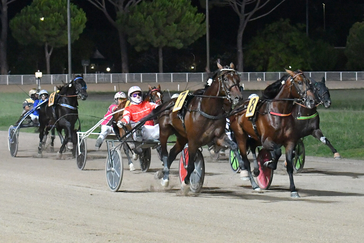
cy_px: 122
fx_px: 1062
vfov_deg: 13.0
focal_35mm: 105
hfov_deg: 19.5
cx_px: 182
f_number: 5
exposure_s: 1/500
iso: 5000
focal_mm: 70
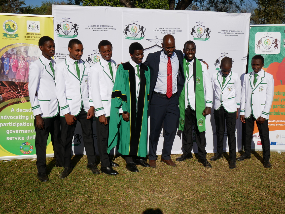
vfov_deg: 39.7
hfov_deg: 51.3
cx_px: 142
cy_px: 107
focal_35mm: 36
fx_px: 297
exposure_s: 1/640
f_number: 10
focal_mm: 18
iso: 200
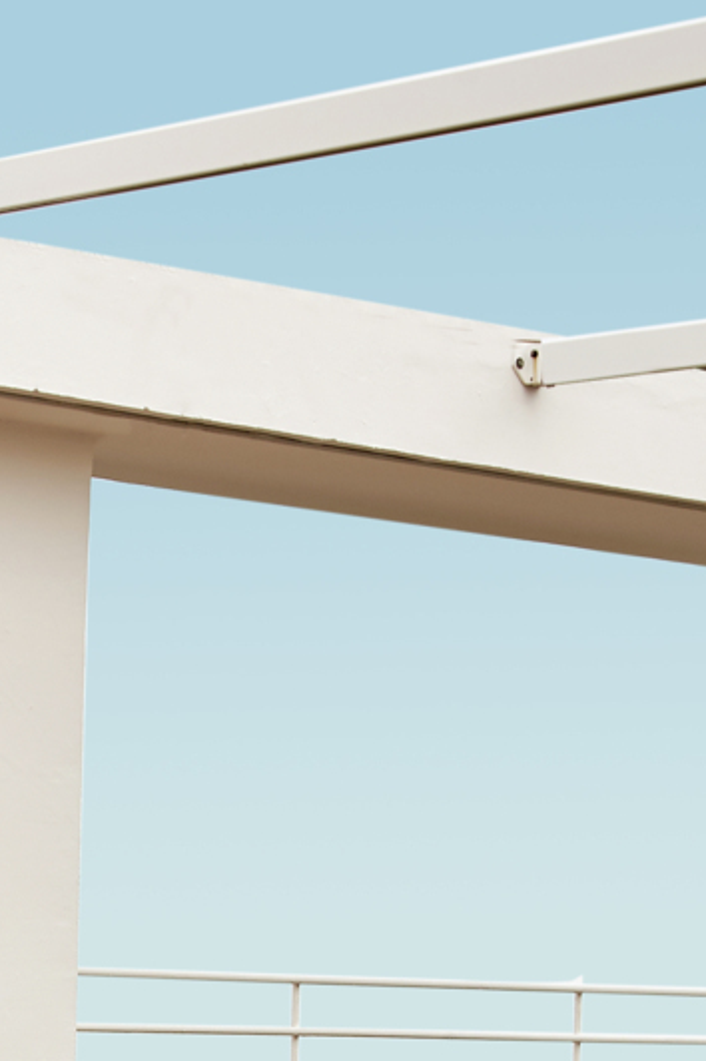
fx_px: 4212
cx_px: -42
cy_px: 1285
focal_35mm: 143
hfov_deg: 9.5
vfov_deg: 13.9
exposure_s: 1/160
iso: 100
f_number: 11
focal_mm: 38
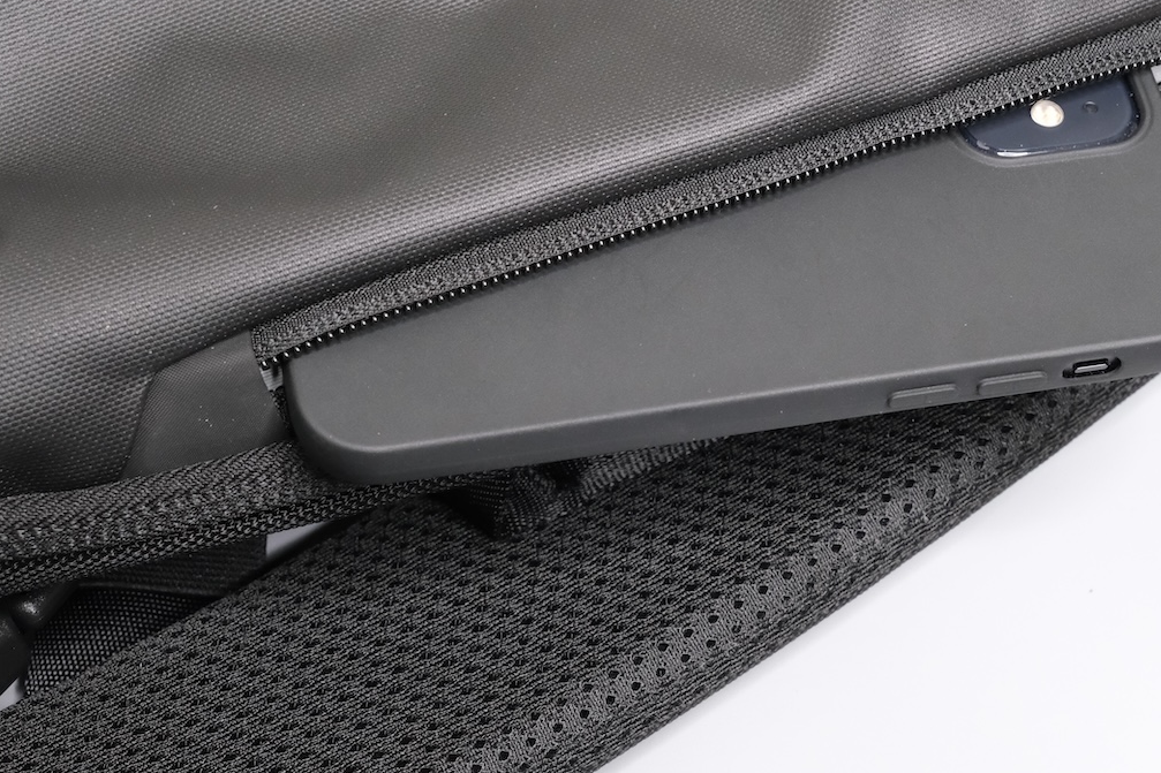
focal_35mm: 76
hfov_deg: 26.5
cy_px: 308
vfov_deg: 17.9
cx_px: 744
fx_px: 2450
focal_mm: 34.2
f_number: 8
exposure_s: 1/17
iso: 3200
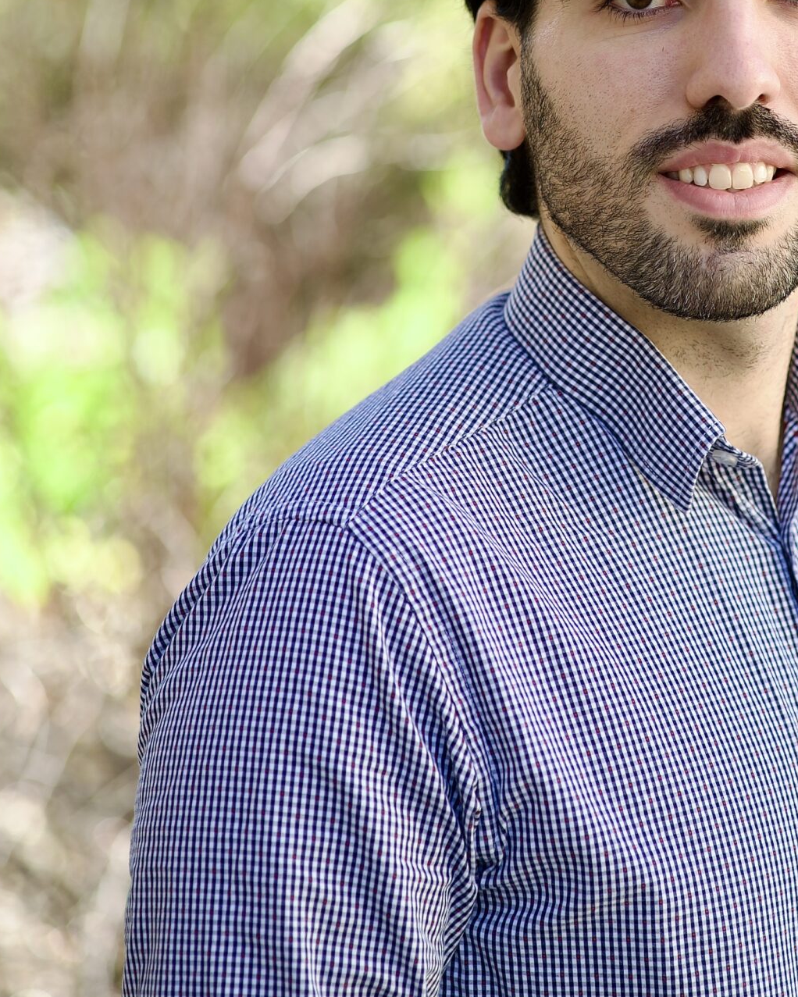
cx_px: 645
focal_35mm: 160
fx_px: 4722
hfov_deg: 9.6
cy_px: 158
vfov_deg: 12.0
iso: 64
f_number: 2.8
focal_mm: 85
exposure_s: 1/100
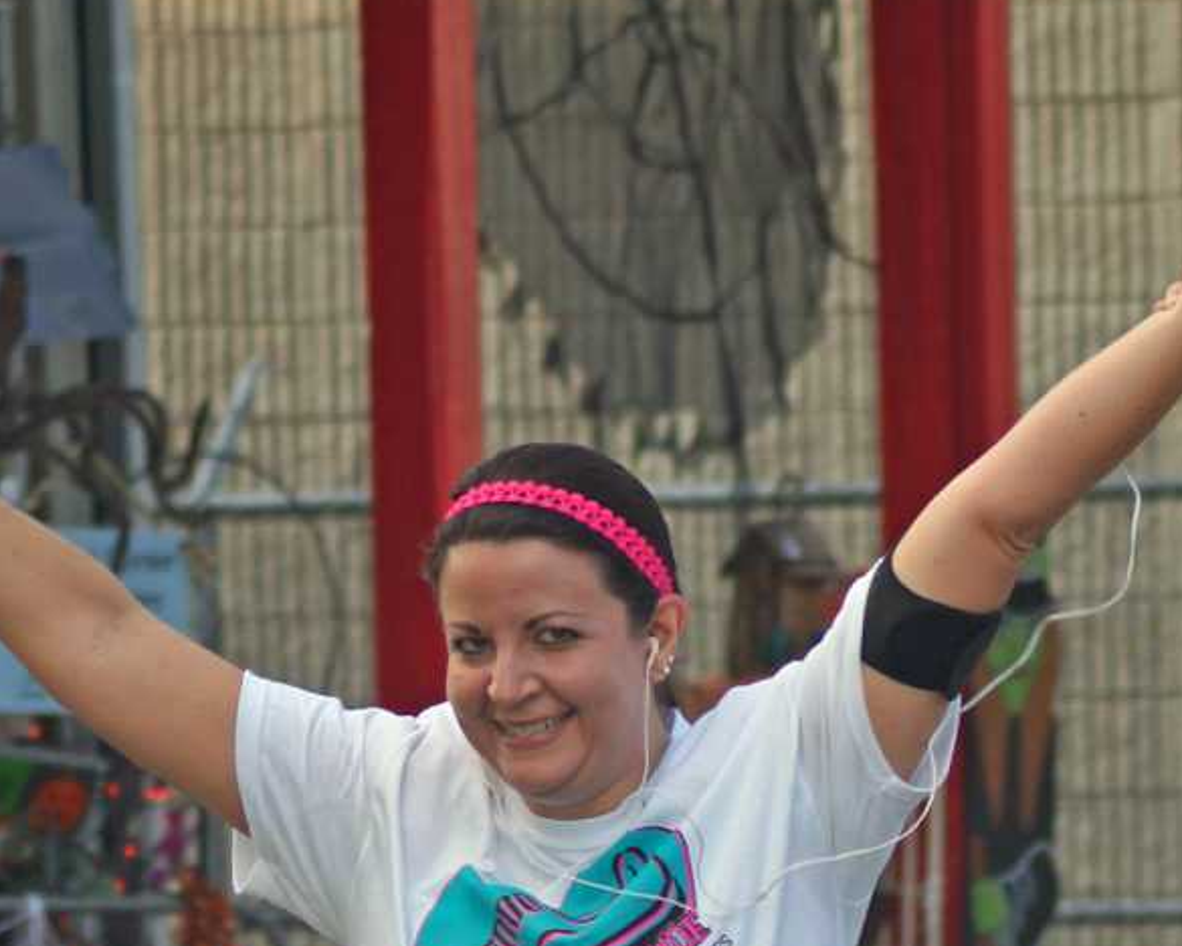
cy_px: 1321
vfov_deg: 3.0
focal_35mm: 518
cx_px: 998
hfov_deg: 3.7
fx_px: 18109
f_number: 5
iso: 100
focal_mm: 105
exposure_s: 1/250
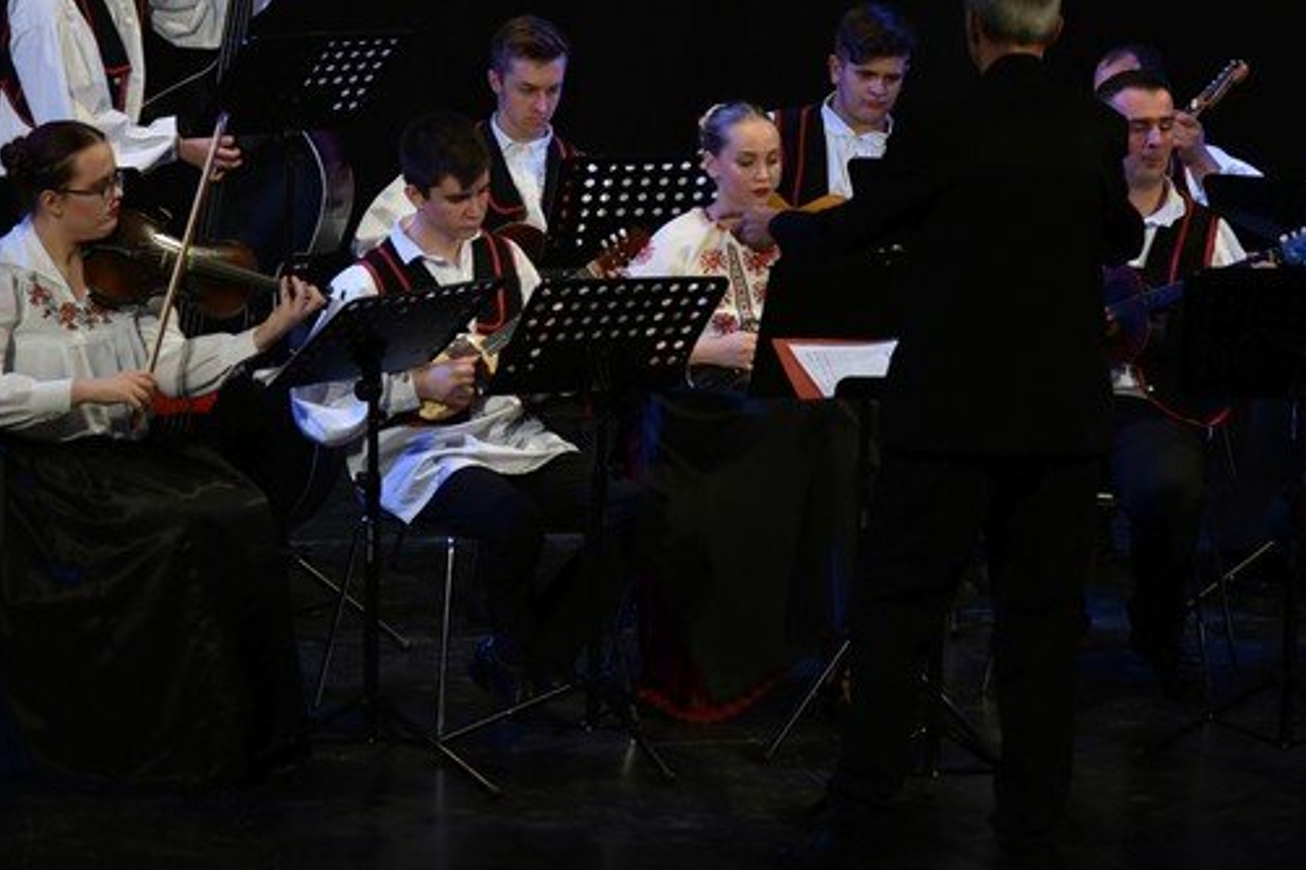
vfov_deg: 8.0
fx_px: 6239
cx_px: 746
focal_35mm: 172
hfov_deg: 11.9
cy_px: 186
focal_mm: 105
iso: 800
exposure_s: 1/320
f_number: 4
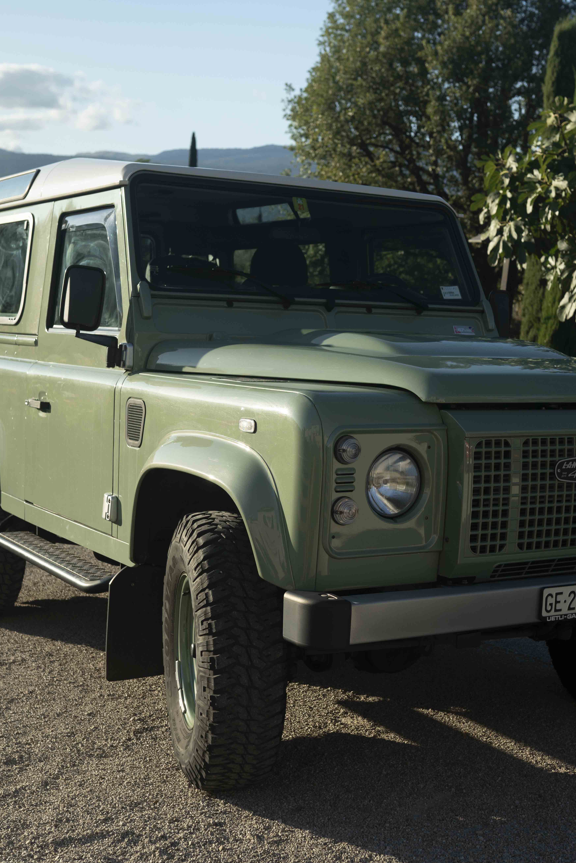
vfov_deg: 37.5
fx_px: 1272
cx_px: 320
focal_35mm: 53
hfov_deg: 25.5
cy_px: 433
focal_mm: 35
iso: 200
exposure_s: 1/125
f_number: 4.5
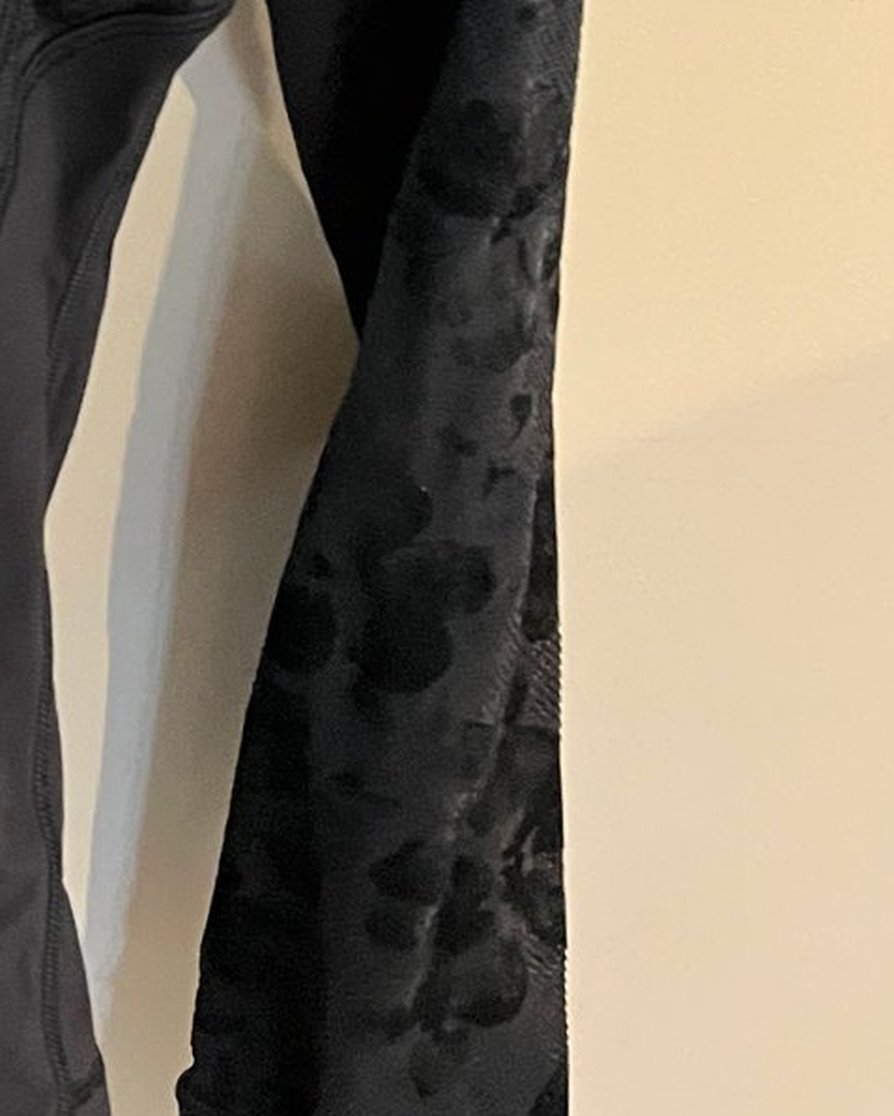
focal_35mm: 85
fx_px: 2810
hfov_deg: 16.4
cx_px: -469
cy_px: -193
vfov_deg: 21.1
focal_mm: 5.1
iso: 1000
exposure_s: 1/30
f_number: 1.6
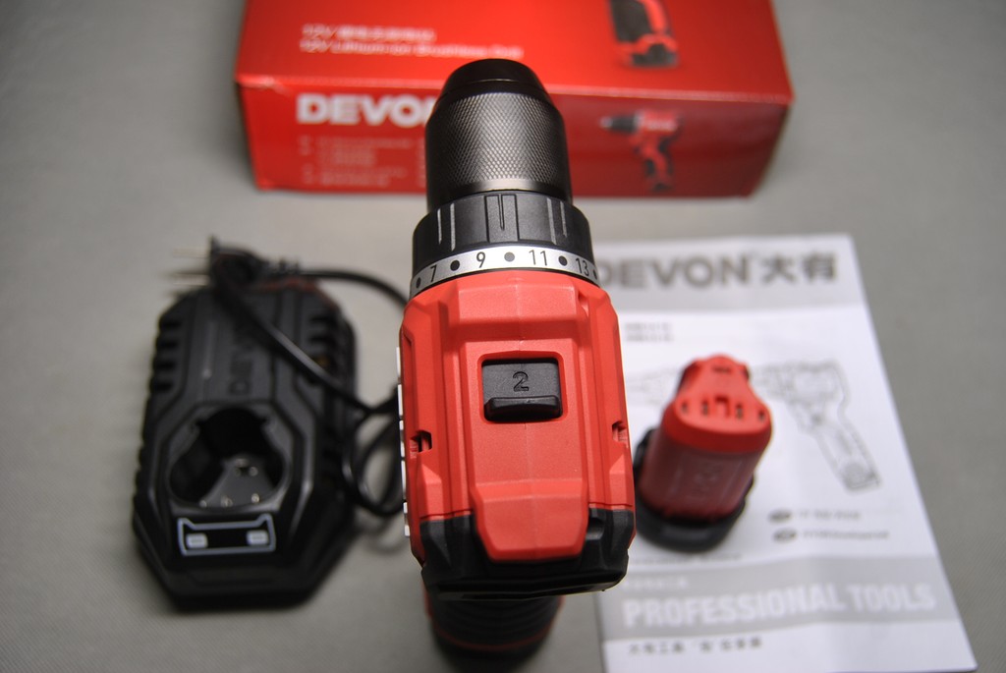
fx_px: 1091
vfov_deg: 34.3
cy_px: 336
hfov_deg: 49.5
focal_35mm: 39
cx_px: 503
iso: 100
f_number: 4
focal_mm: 26
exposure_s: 1/30
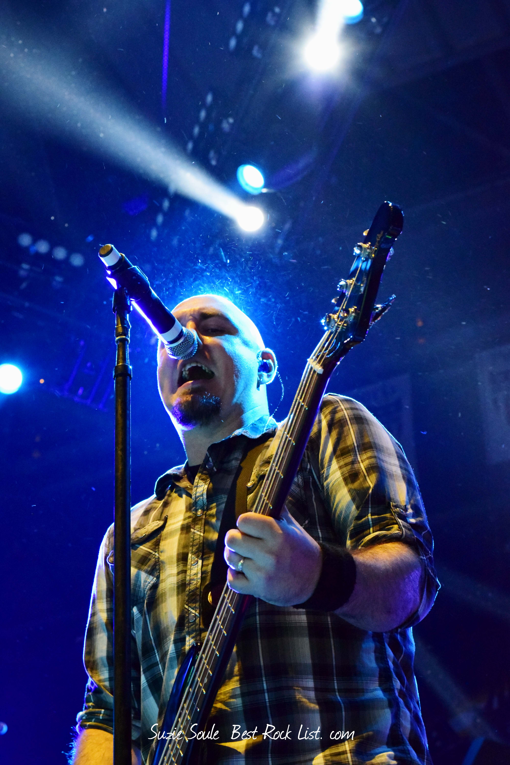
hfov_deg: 18.2
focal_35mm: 75
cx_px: 255
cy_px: 382
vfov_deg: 27.0
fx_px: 1594
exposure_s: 1/60
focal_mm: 50
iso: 8000
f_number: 8
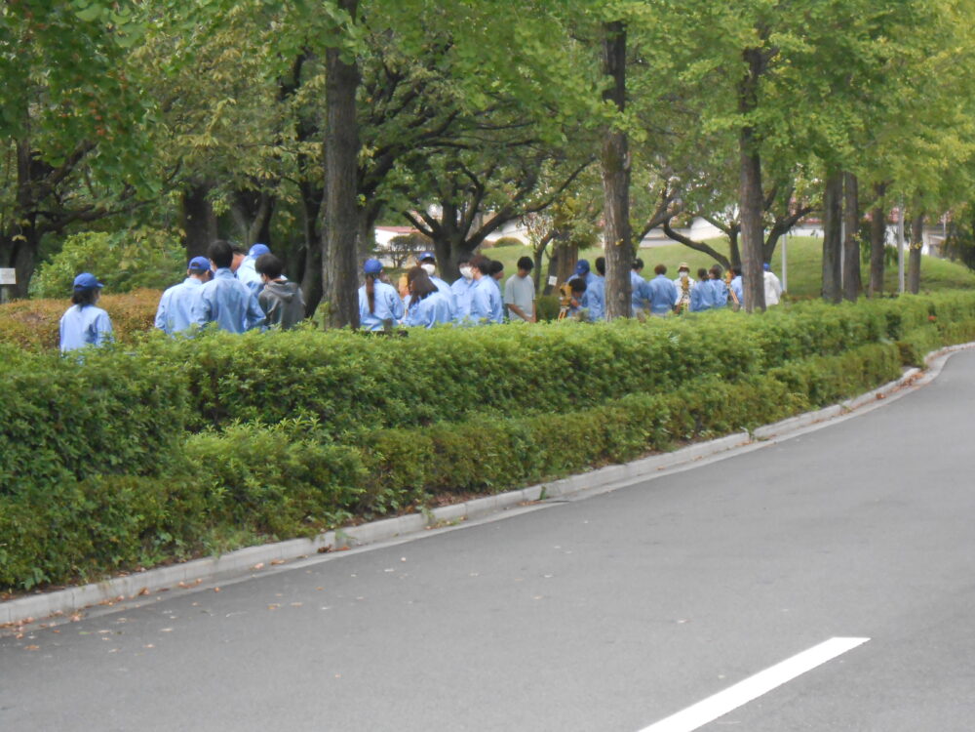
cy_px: 366
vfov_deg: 14.1
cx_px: 488
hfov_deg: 18.7
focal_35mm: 105
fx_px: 2957
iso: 640
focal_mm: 18.7
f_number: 5
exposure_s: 1/250
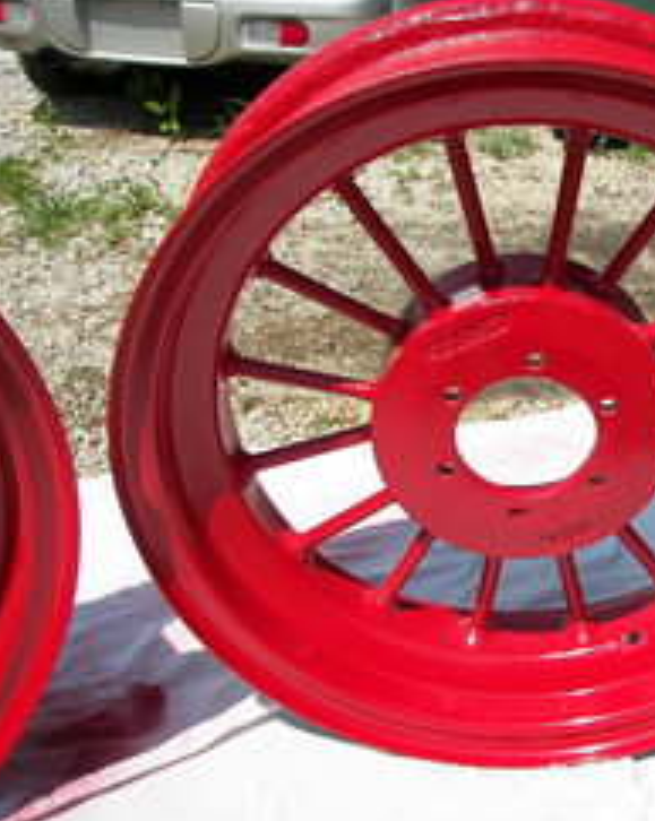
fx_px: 1214
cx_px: 526
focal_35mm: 50
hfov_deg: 29.5
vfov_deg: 37.4
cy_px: 404
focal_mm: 6
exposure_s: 1/1000
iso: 50
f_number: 2.8
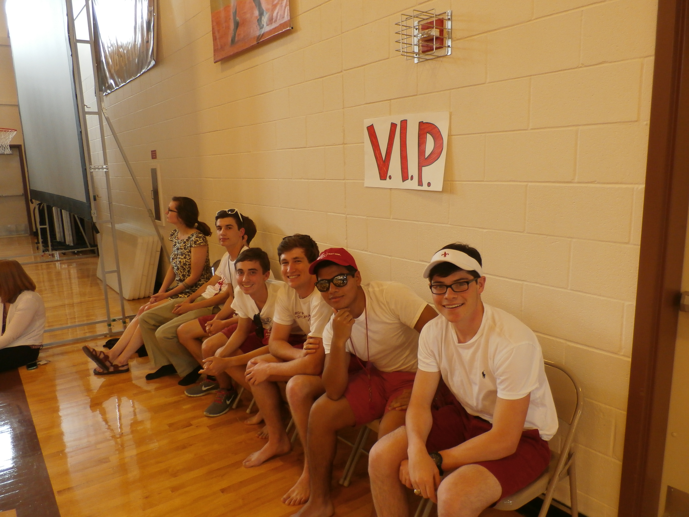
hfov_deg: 69.4
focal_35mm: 25
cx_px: 344
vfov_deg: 54.9
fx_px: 498
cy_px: 258
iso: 200
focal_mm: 4.5
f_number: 3
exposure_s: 1/40
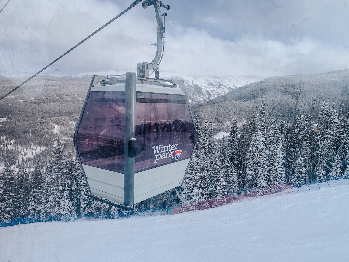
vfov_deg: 53.1
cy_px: 131
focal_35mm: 26
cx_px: 174
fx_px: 262
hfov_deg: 67.3
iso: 25
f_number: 1.8
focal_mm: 4.25
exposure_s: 1/1250
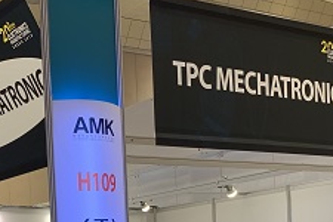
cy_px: 285
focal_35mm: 78
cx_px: 108
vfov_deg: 16.6
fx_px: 721
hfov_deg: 25.8
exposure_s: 1/60
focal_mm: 4.25
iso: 50
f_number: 1.8
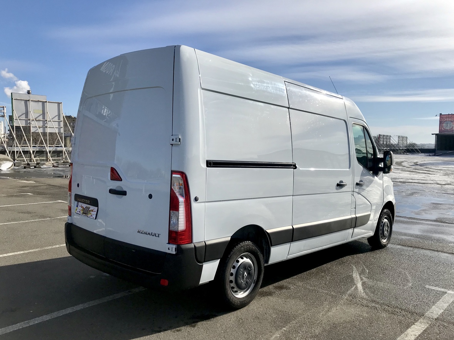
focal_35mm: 29
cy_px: 175
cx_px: 229
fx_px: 380
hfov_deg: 61.7
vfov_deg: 48.2
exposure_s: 1/5051
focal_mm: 3.99
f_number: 1.8
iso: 20
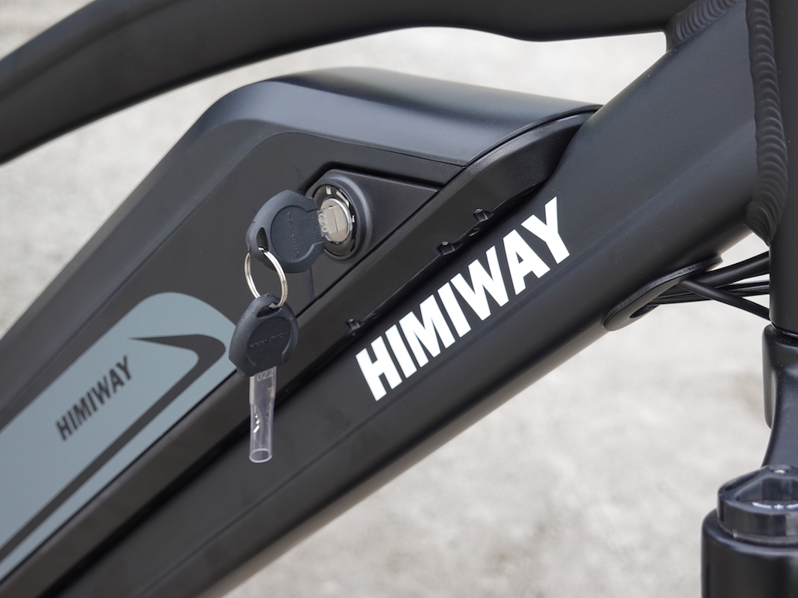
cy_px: 301
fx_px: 1659
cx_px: 408
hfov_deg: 27.0
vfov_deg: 20.4
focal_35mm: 72
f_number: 4
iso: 100
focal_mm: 24.35
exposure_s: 1/160
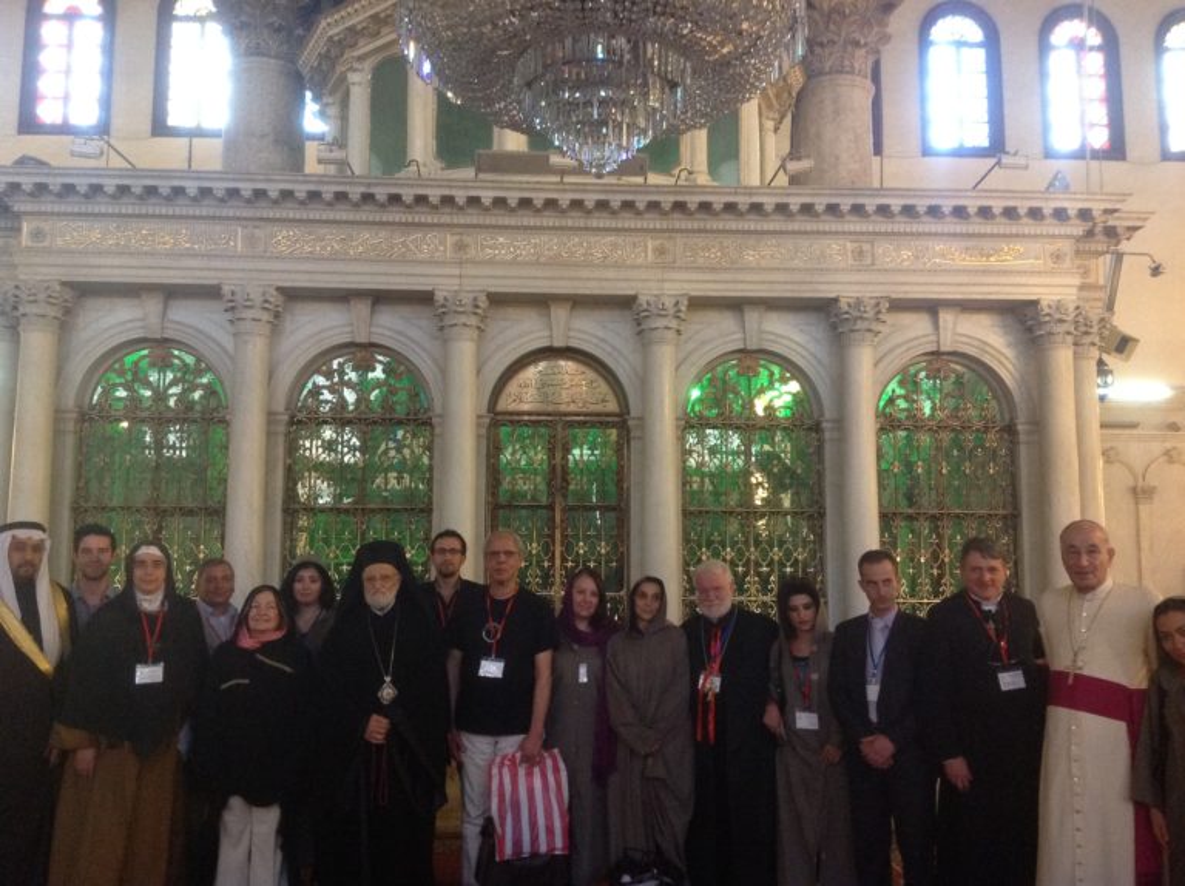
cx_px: 592
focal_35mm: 35
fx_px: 1197
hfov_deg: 52.7
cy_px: 443
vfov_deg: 40.6
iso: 400
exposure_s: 1/15
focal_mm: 4.28
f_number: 2.4
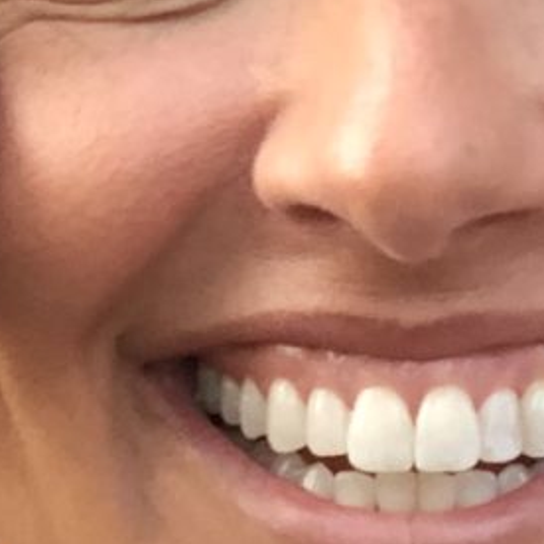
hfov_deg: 4.1
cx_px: 617
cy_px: 1009
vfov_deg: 4.1
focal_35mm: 426
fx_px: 7574
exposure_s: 1/60
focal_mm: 6
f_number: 2.4
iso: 80
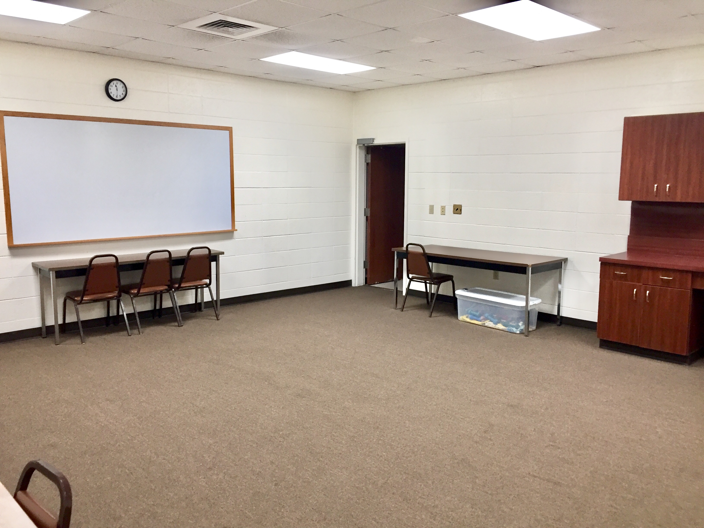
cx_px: 352
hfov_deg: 61.7
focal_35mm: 29
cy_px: 264
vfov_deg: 48.2
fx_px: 590
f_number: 2.2
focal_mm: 4.15
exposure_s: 1/30
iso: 50
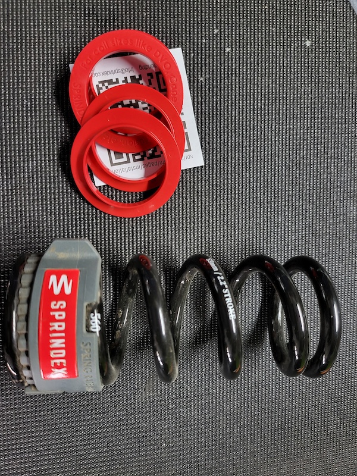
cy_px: 238
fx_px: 330
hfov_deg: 56.8
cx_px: 178
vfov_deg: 71.6
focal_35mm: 24
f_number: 1.8
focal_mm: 5
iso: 500
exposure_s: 1/40
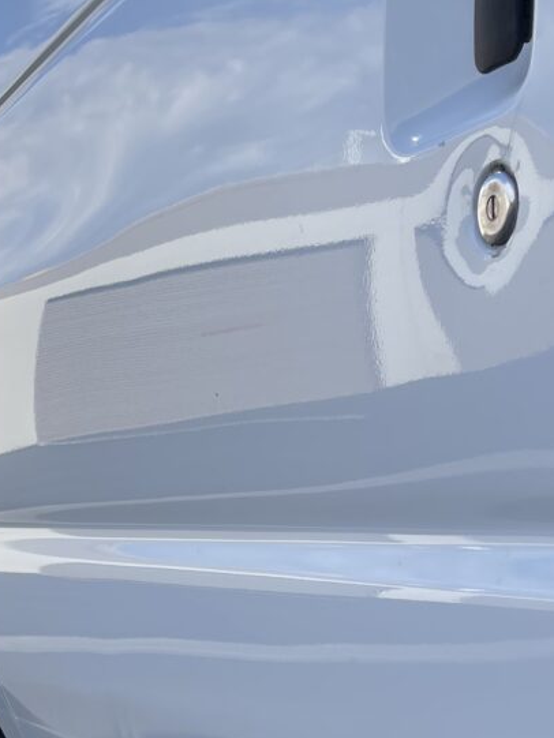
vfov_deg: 26.7
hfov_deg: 20.7
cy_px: 632
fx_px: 1514
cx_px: 201
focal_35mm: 71
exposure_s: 1/1946
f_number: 1.6
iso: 32
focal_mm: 5.1
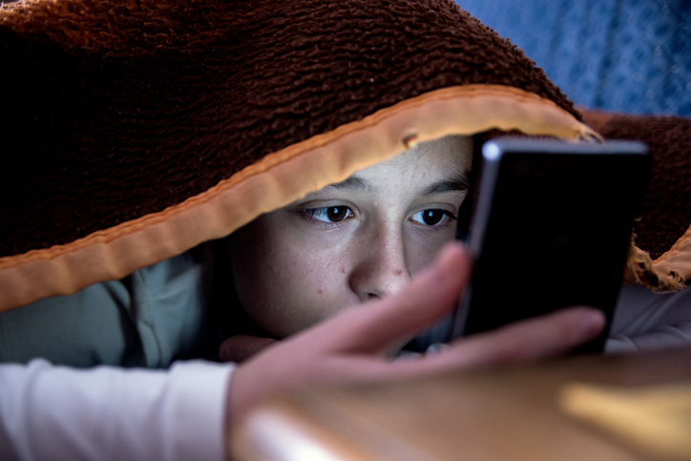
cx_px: 346
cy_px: 230
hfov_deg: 35.6
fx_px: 1075
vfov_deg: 24.2
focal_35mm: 56
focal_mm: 56
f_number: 3.2
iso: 640
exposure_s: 1/60
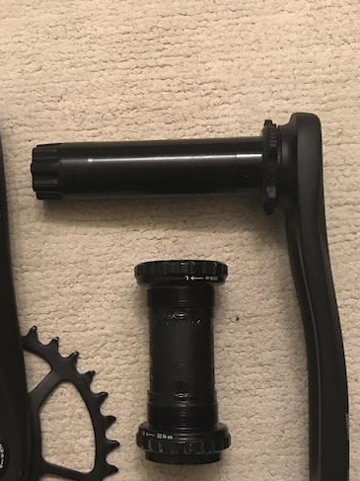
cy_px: 311
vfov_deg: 40.8
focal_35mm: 46
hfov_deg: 31.2
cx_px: 110
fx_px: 638
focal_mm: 3.99
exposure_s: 1/15
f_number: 1.8
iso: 100
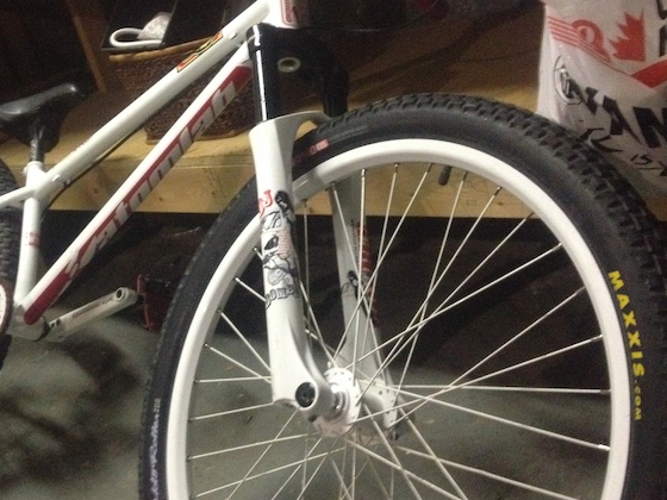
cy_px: 207
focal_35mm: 50
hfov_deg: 38.0
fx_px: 963
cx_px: 250
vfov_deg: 29.1
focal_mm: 4.28
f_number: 2.4
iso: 800
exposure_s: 1/15
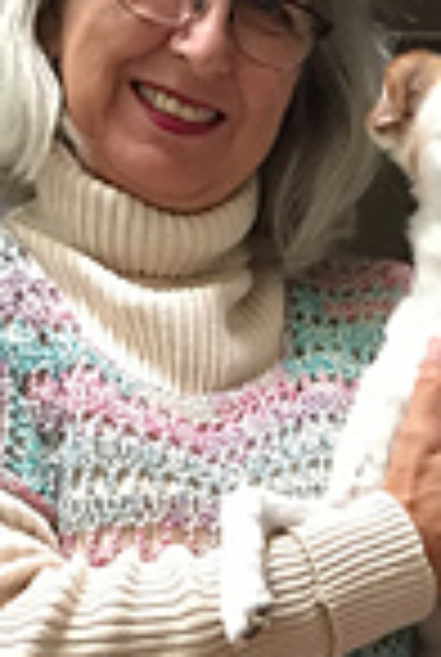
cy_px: 783
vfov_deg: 18.7
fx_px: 1884
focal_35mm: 103
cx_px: 524
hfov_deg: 13.0
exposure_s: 1/30
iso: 200
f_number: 2.2
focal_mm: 4.15
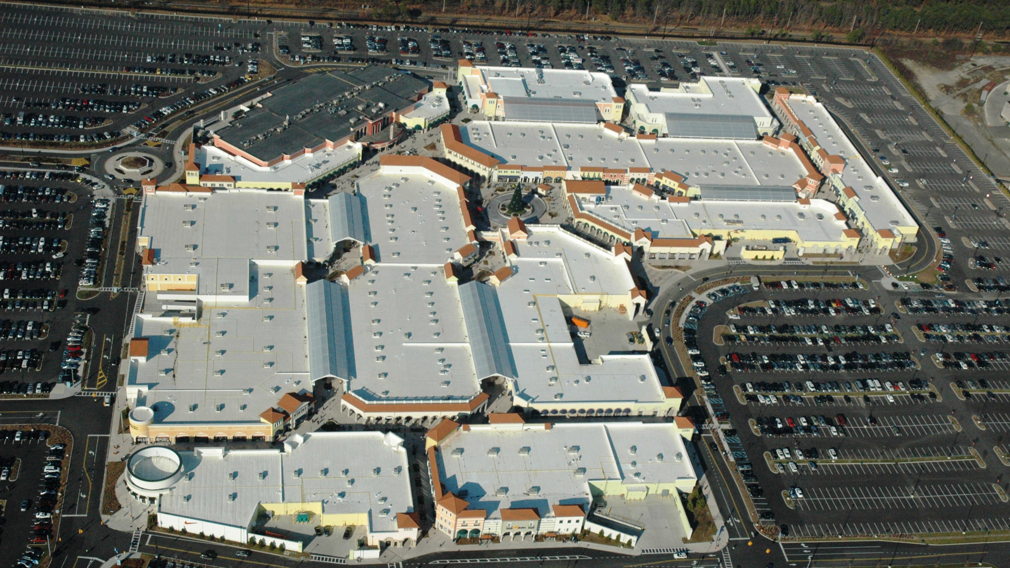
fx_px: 1246
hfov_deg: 44.1
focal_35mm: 47
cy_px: 343
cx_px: 515
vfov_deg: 25.6
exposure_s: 1/3200
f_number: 8
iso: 800
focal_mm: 29
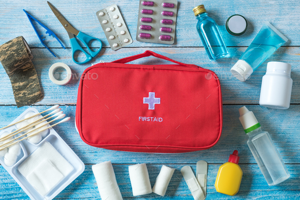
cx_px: 150
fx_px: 584
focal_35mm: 70
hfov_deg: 28.8
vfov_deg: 19.5
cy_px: 100
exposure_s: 1/15
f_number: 8
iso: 200
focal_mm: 70
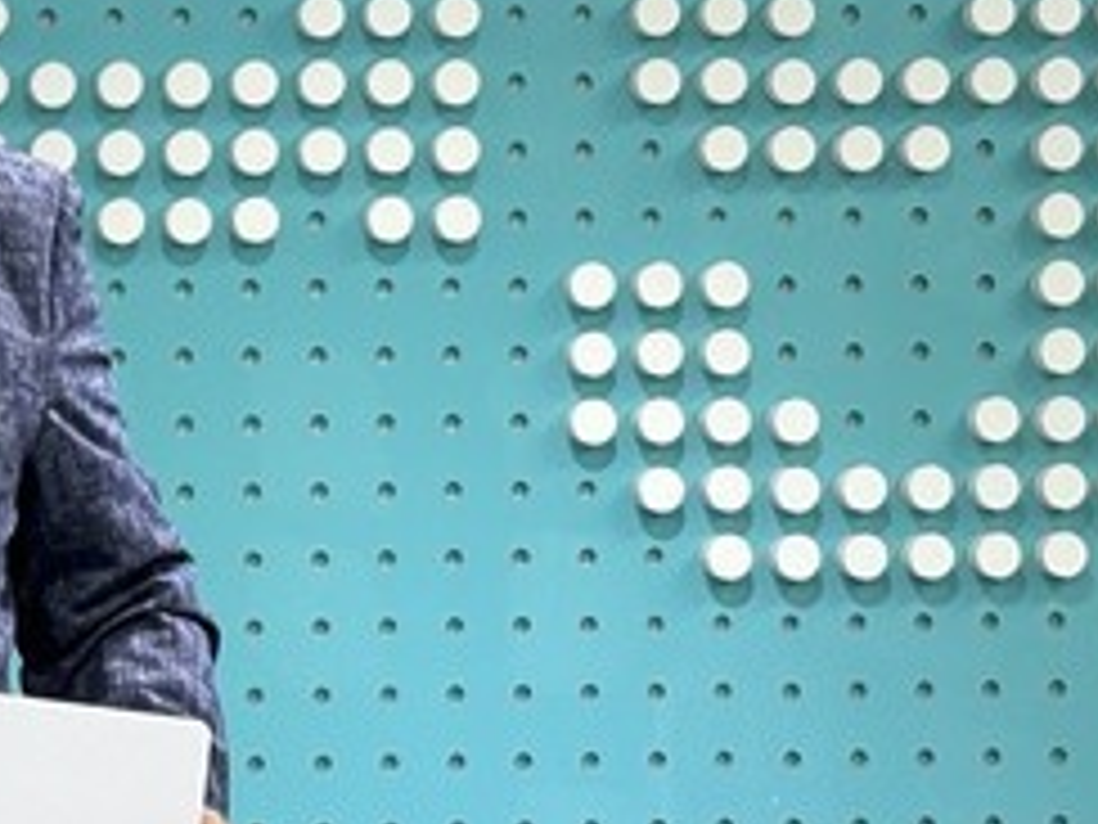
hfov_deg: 9.4
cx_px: -576
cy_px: 257
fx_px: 6502
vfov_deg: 7.2
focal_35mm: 205
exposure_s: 1/60
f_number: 1.6
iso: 50
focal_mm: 5.96
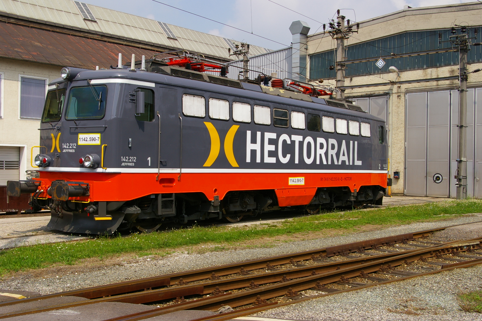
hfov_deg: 46.4
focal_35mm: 42
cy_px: 160
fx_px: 562
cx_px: 241
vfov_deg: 31.9
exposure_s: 1/250
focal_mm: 28
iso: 200
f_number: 11
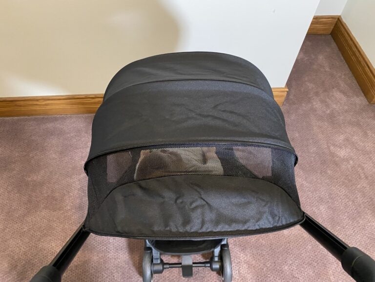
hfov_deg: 67.3
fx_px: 282
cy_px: 141
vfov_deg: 53.1
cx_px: 188
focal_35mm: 26
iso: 500
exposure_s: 1/40
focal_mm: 4.25
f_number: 1.8
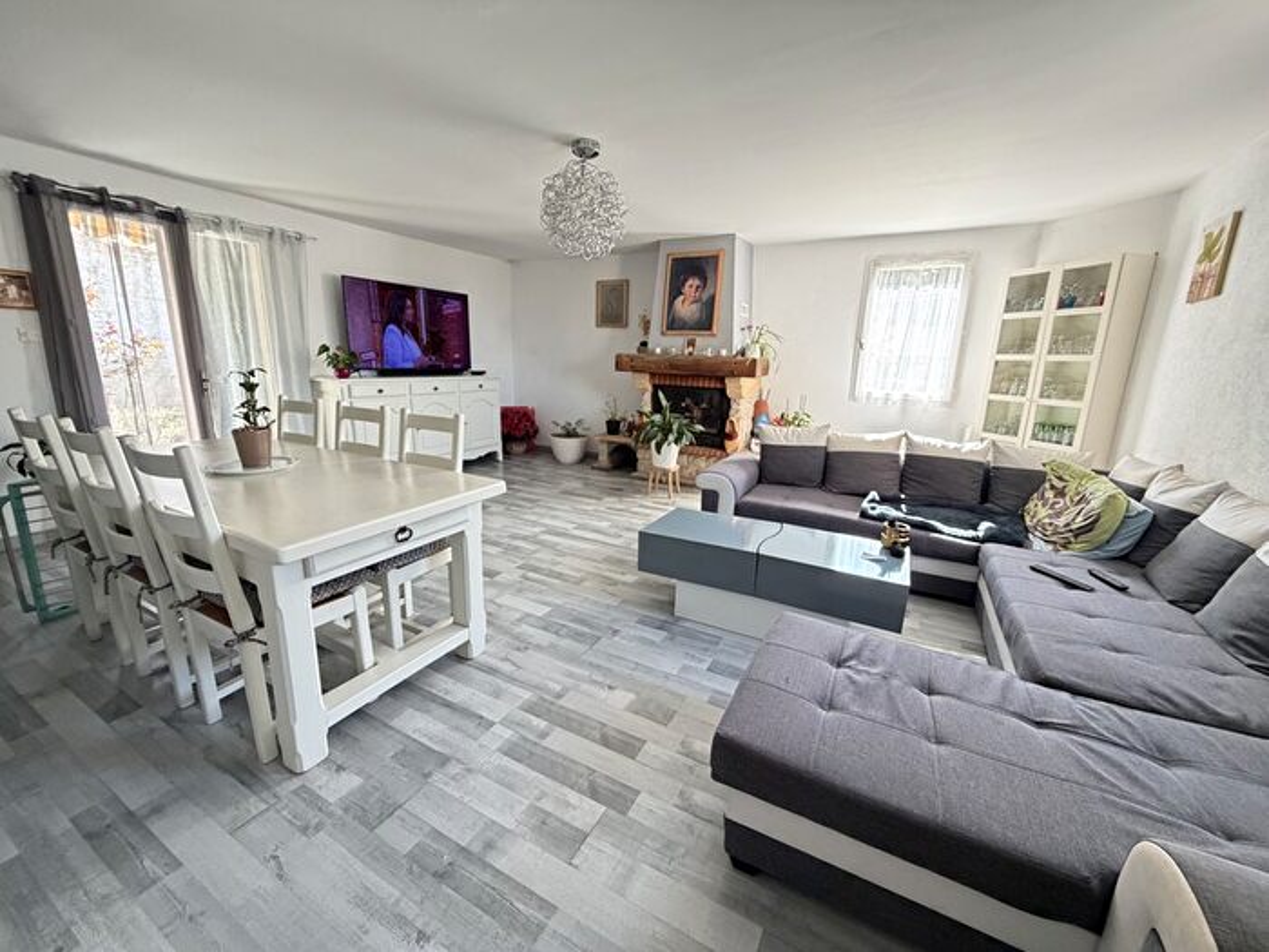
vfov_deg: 85.7
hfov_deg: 102.1
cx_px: 634
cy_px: 476
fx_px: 513
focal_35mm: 14
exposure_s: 1/81
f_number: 2.2
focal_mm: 2.22
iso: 320
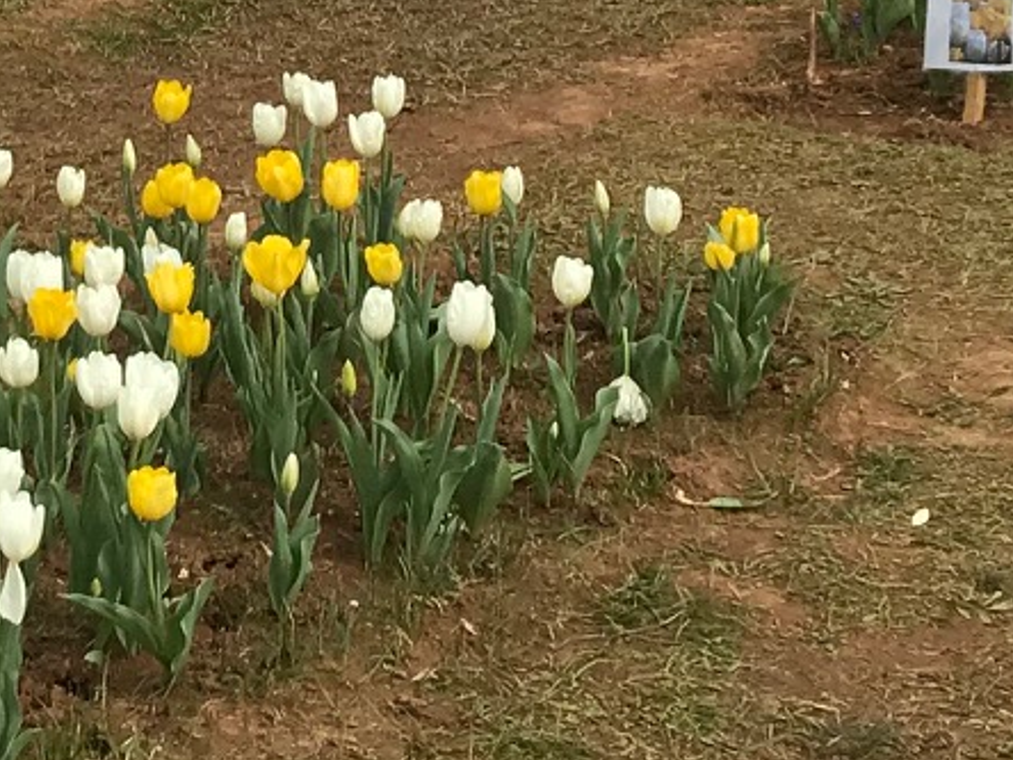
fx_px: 3717
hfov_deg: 15.1
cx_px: -132
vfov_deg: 11.4
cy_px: -192
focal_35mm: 127
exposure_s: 1/2907
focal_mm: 3.99
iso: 20
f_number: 1.8
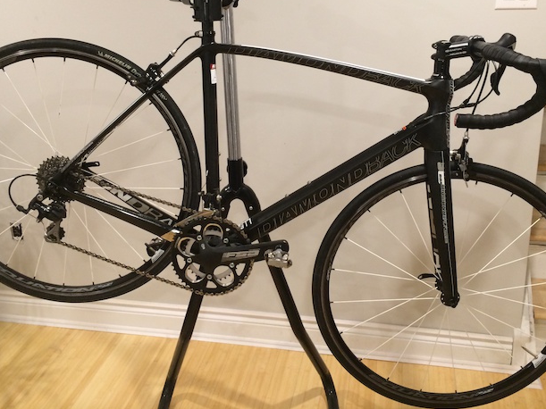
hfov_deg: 49.0
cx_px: 284
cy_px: 144
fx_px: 599
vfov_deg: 37.4
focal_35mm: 38
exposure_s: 1/30
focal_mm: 4.15
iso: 160
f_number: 2.2
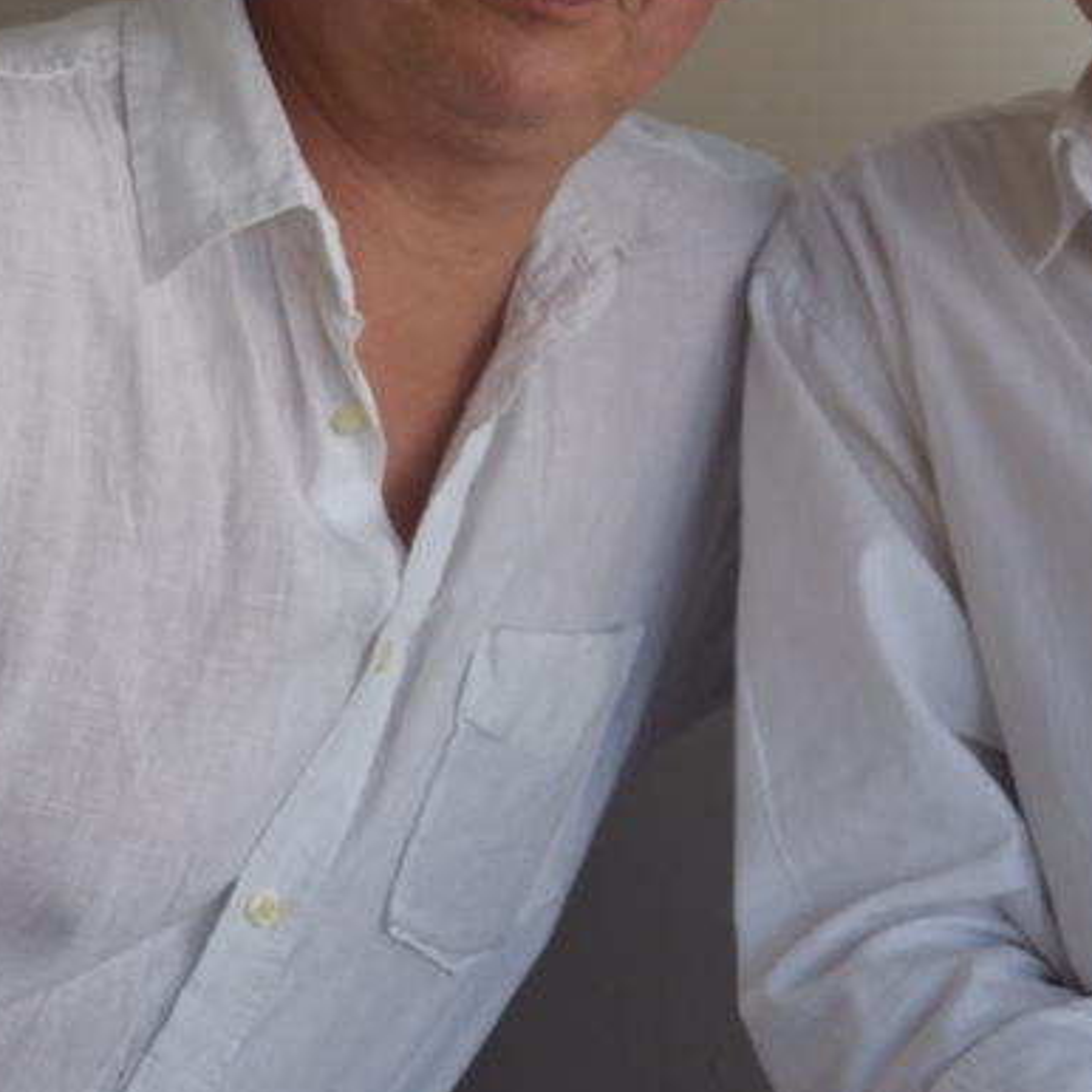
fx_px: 4497
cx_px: 939
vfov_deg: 13.7
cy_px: 16
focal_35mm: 126
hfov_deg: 13.7
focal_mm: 28
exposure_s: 1/125
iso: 360
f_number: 4
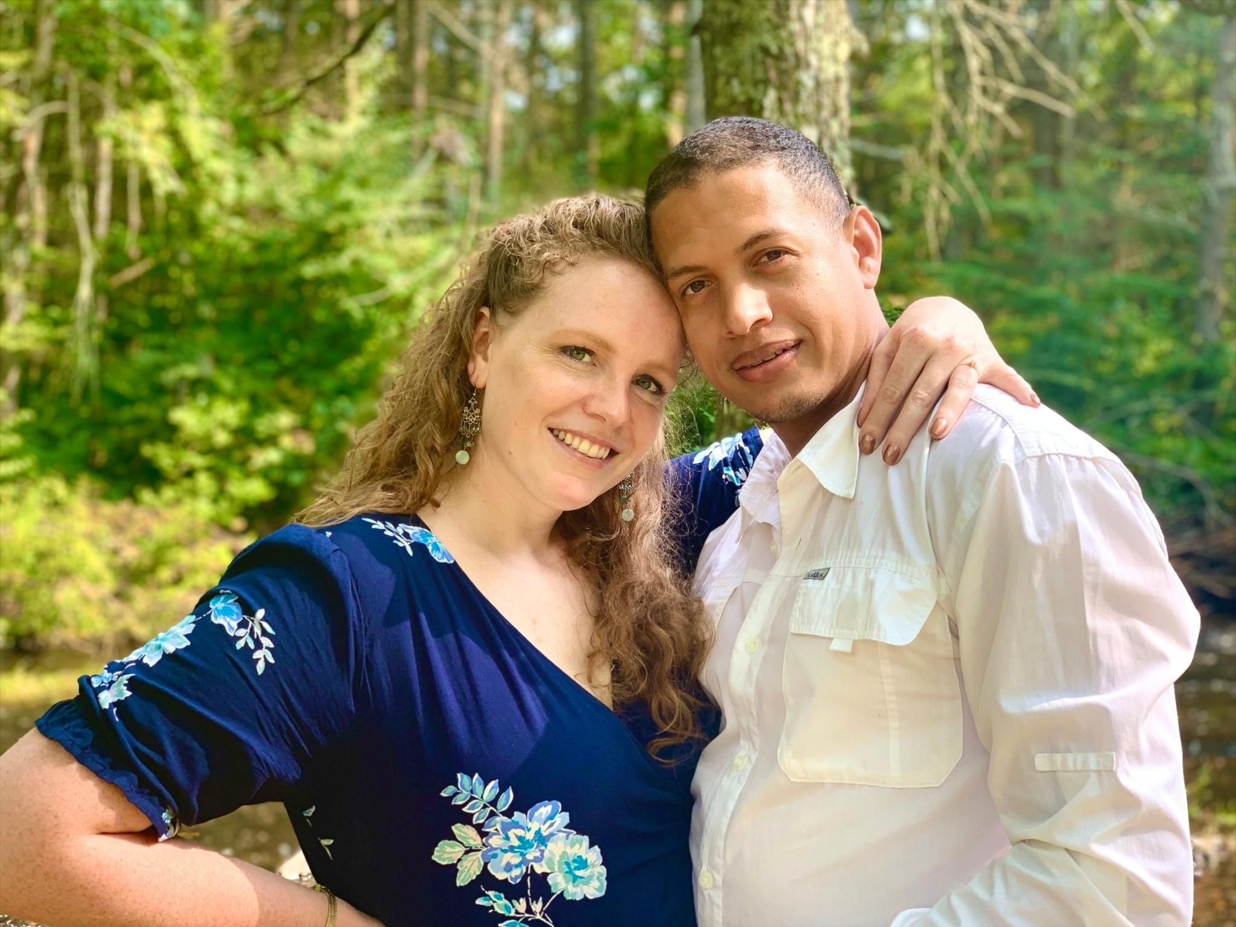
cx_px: 618
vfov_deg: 28.0
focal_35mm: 52
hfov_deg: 36.8
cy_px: 464
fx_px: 1857
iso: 40
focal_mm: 6
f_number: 2.4
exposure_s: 1/122
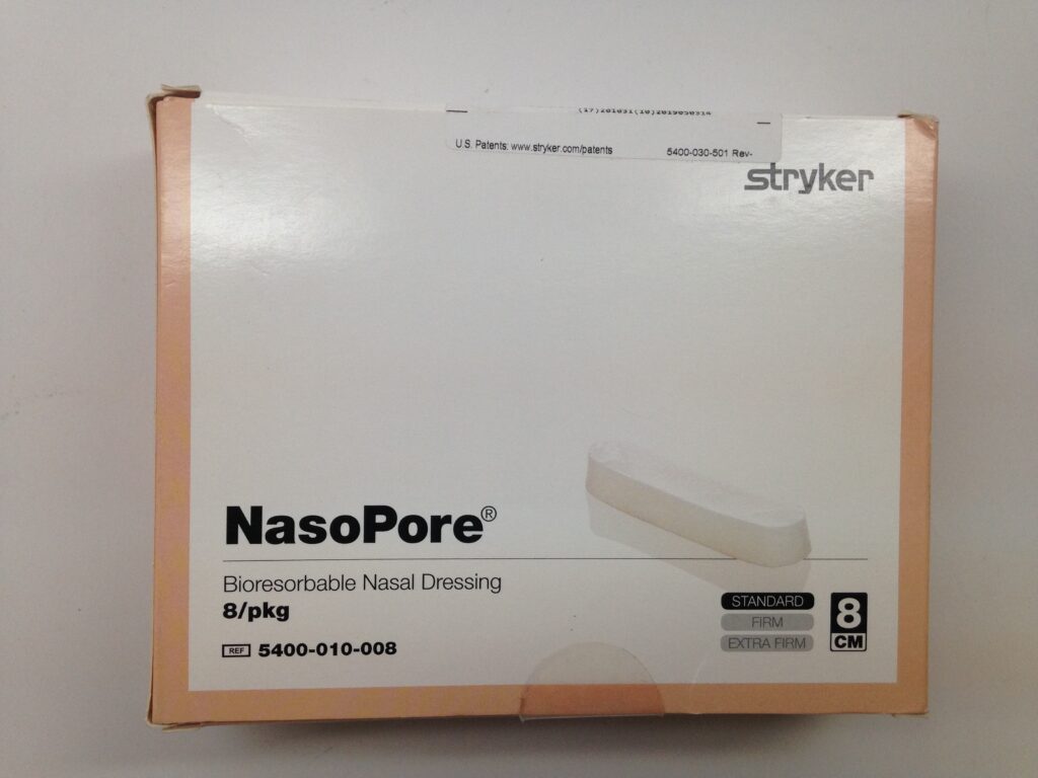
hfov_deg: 55.4
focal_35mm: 33
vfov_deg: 42.9
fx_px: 990
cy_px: 389
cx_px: 519
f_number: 2.4
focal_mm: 4.12
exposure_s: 1/120
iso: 80
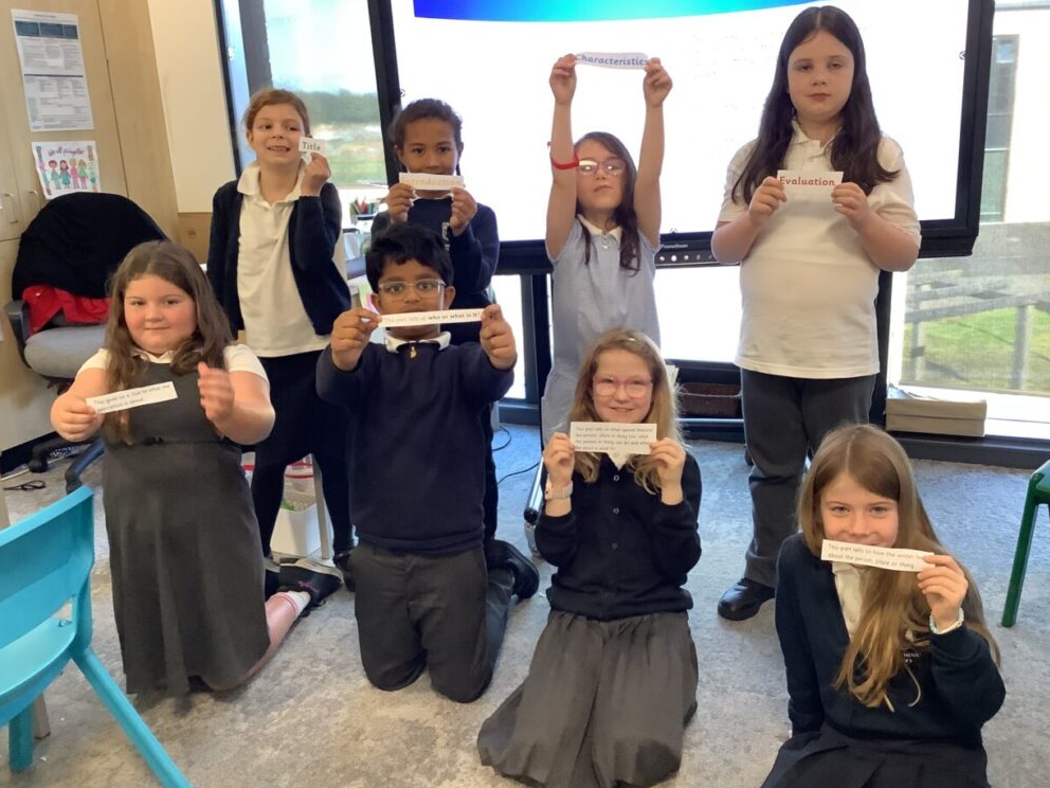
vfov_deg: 44.2
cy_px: 389
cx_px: 532
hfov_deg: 56.8
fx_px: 971
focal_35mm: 32
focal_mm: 3.3
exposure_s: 1/60
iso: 200
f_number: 2.4
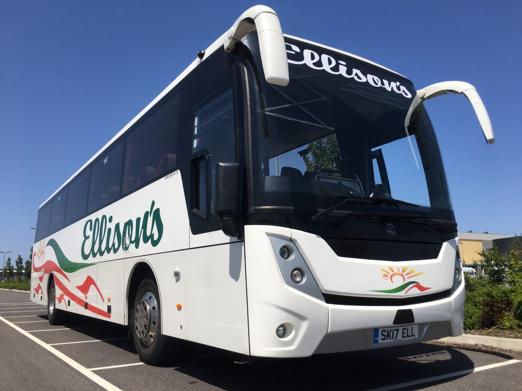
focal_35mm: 29
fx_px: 437
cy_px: 196
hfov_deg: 61.7
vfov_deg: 48.2
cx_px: 261
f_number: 2.2
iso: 25
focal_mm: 4.15
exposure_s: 1/2653
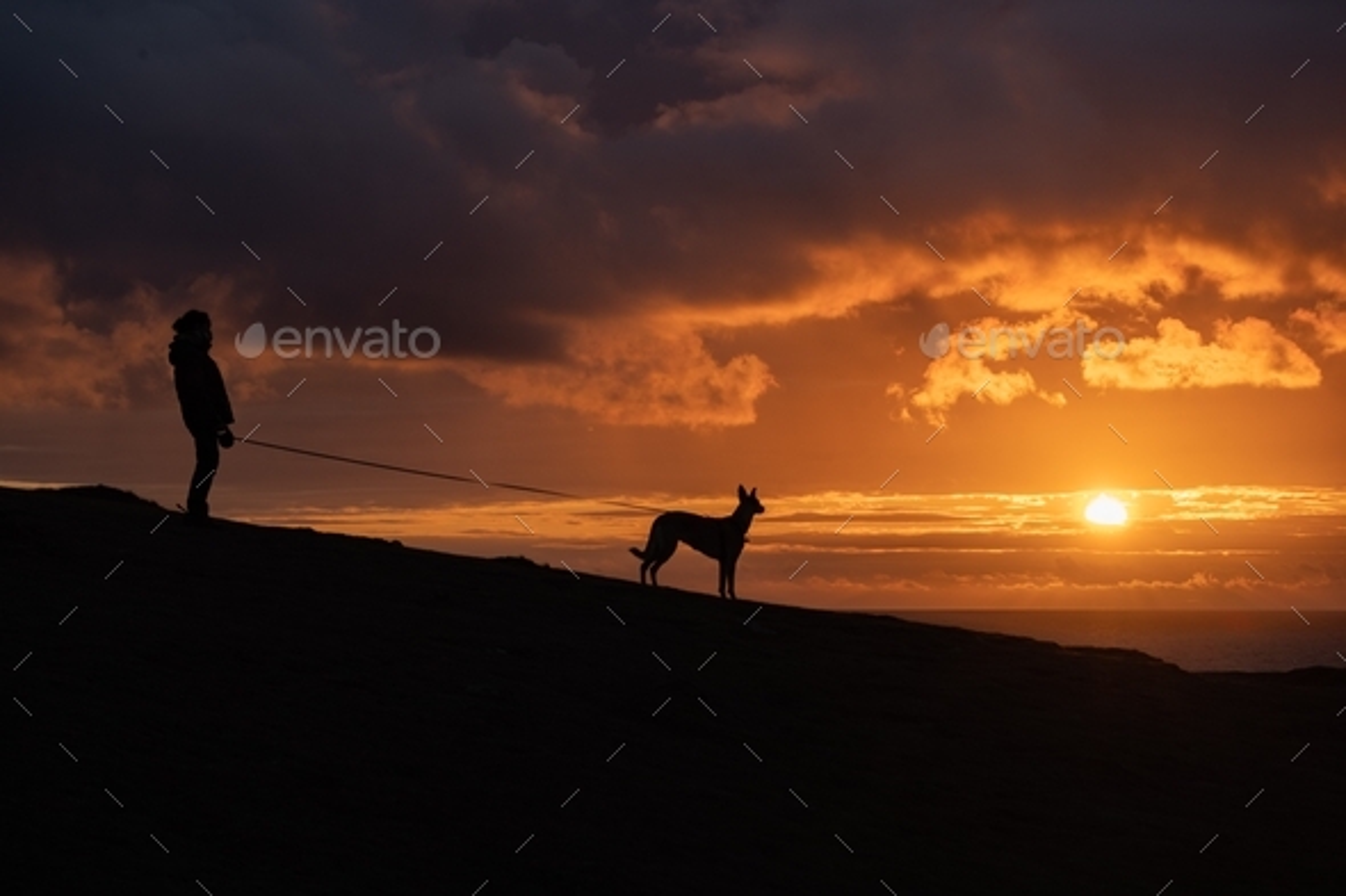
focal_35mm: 100
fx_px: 3738
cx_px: 673
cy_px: 448
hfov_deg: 20.4
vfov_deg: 13.7
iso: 320
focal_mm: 100
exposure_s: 1/400
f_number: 10
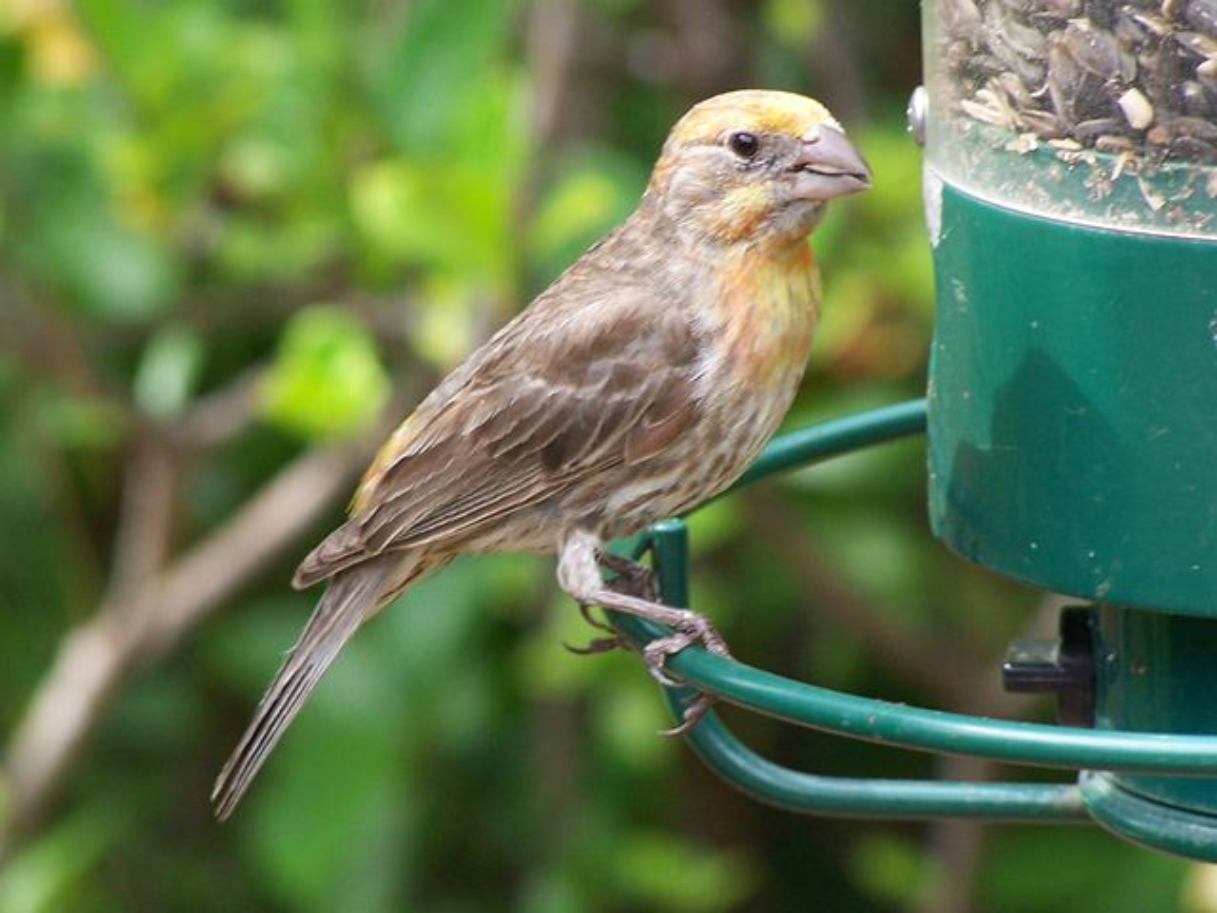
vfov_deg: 5.5
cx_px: 608
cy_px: 456
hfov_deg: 7.4
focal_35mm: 268
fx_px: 9422
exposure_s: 1/160
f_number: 3.6
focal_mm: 44.4
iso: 140
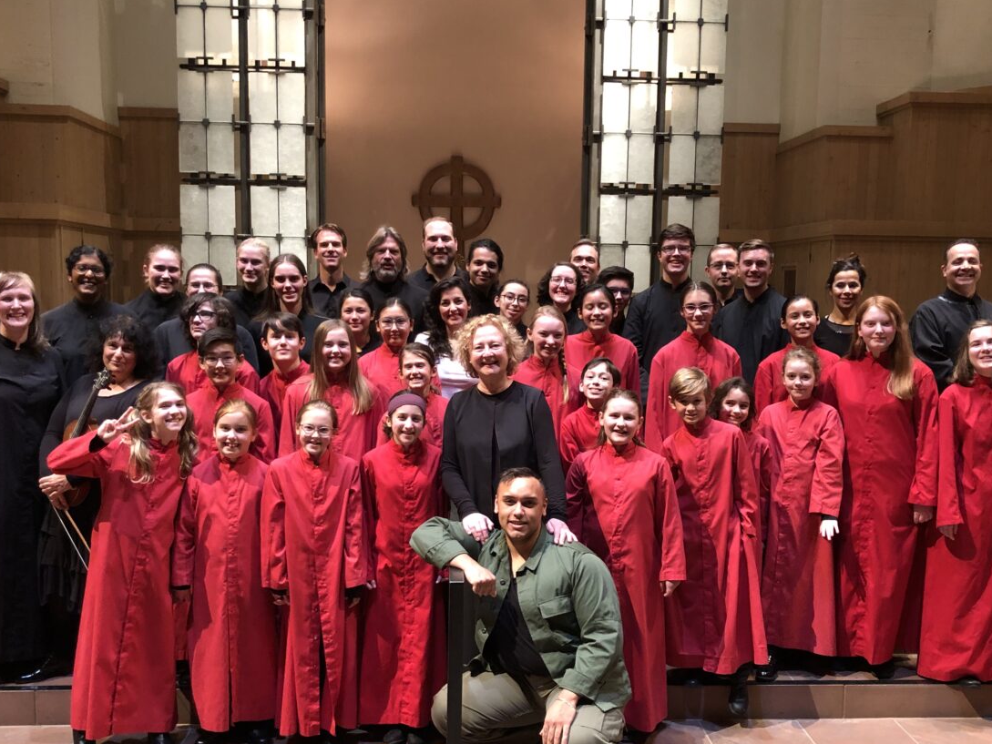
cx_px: 511
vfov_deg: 39.6
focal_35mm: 36
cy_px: 413
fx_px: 1032
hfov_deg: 51.3
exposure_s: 1/10
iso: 100
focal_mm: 4
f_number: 1.8
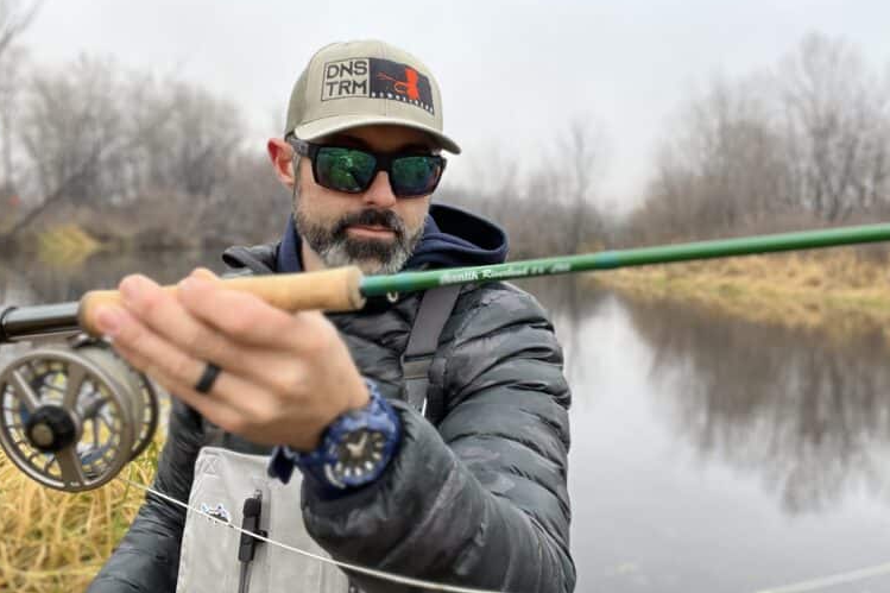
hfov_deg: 58.7
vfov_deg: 41.0
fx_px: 791
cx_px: 443
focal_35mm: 32
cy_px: 252
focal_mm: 2.71
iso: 32
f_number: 2.2
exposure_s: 1/121
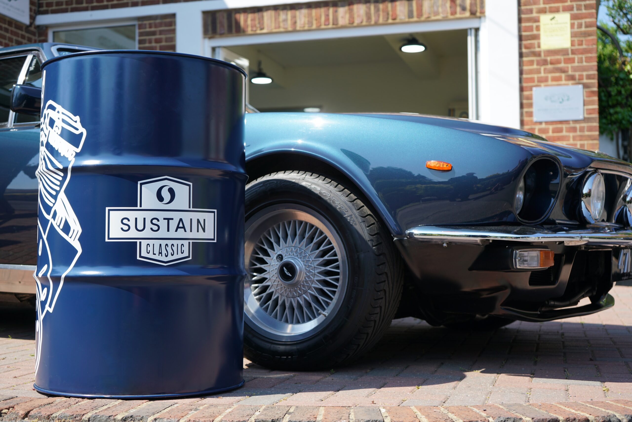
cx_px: 316
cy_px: 211
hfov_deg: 41.1
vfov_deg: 28.1
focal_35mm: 48
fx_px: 843
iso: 100
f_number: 4.5
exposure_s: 1/320
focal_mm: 48
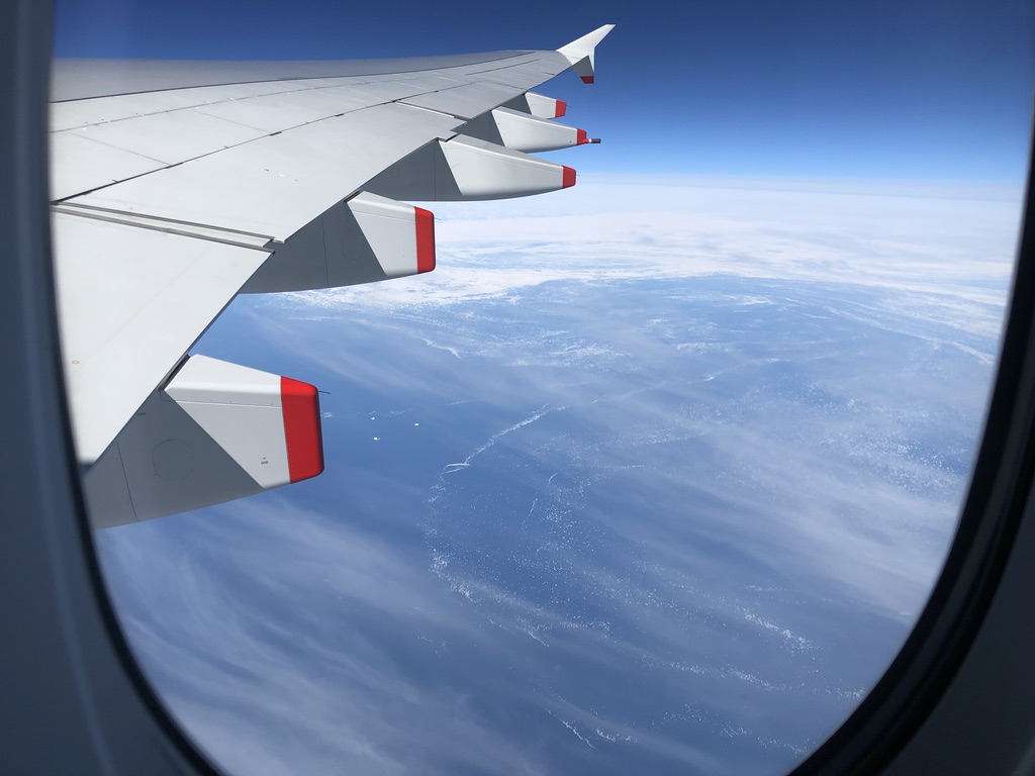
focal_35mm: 28
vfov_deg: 49.7
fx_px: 837
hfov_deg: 63.4
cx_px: 518
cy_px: 388
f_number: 1.8
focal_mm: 4
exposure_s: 1/3003
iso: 20
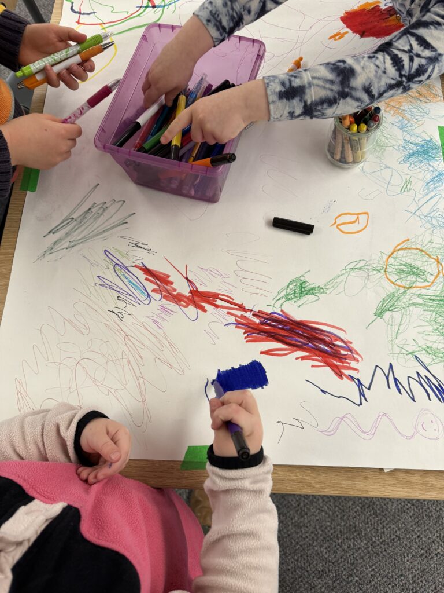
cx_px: 222
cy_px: 296
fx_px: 410
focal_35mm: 24
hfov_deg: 56.8
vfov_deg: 71.6
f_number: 1.78
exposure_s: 1/120
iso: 160
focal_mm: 6.86
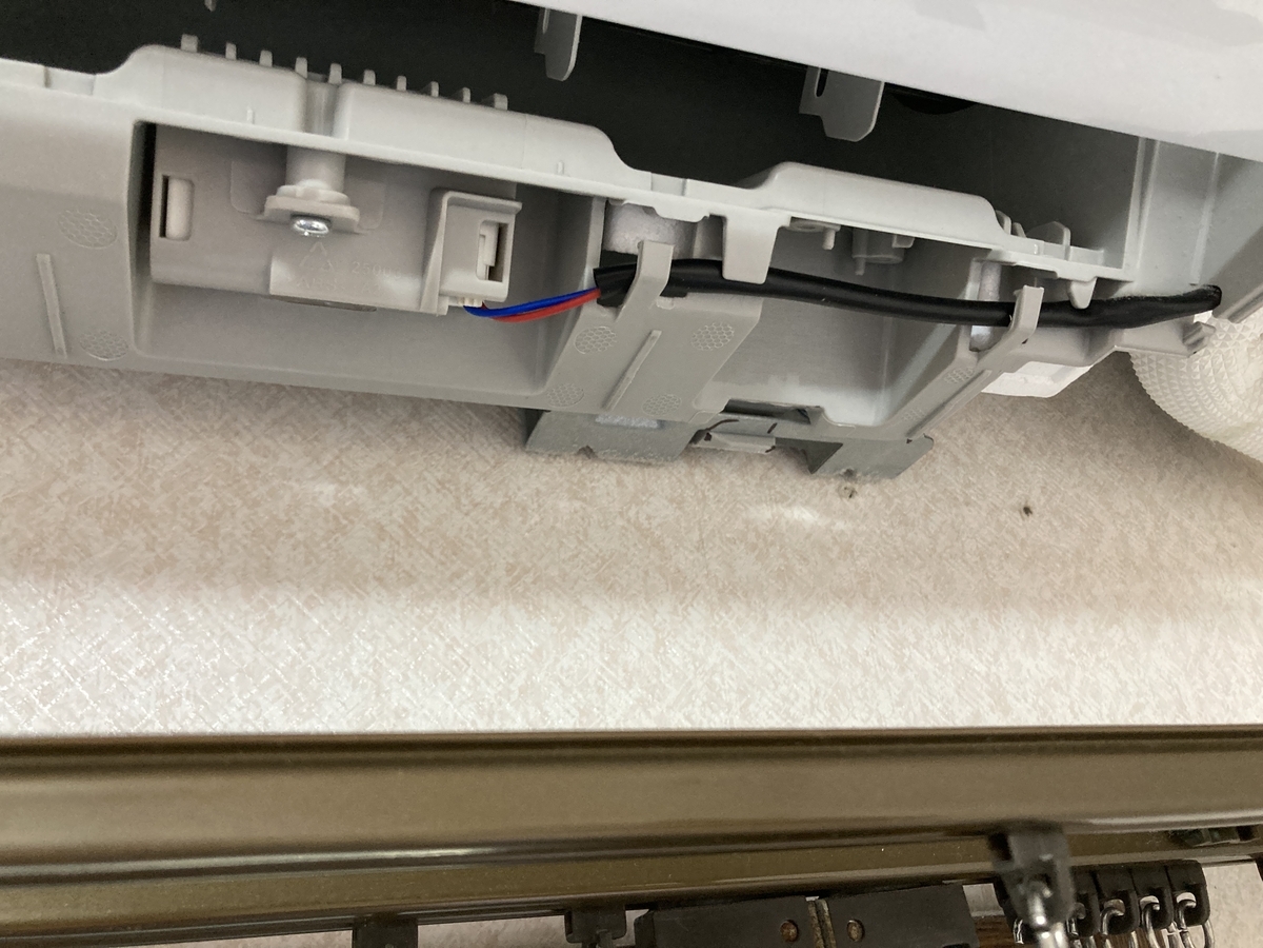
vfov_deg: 49.7
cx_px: 632
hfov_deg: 63.4
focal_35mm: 28
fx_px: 1022
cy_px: 474
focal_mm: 3.99
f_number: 1.8
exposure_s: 1/60
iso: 250
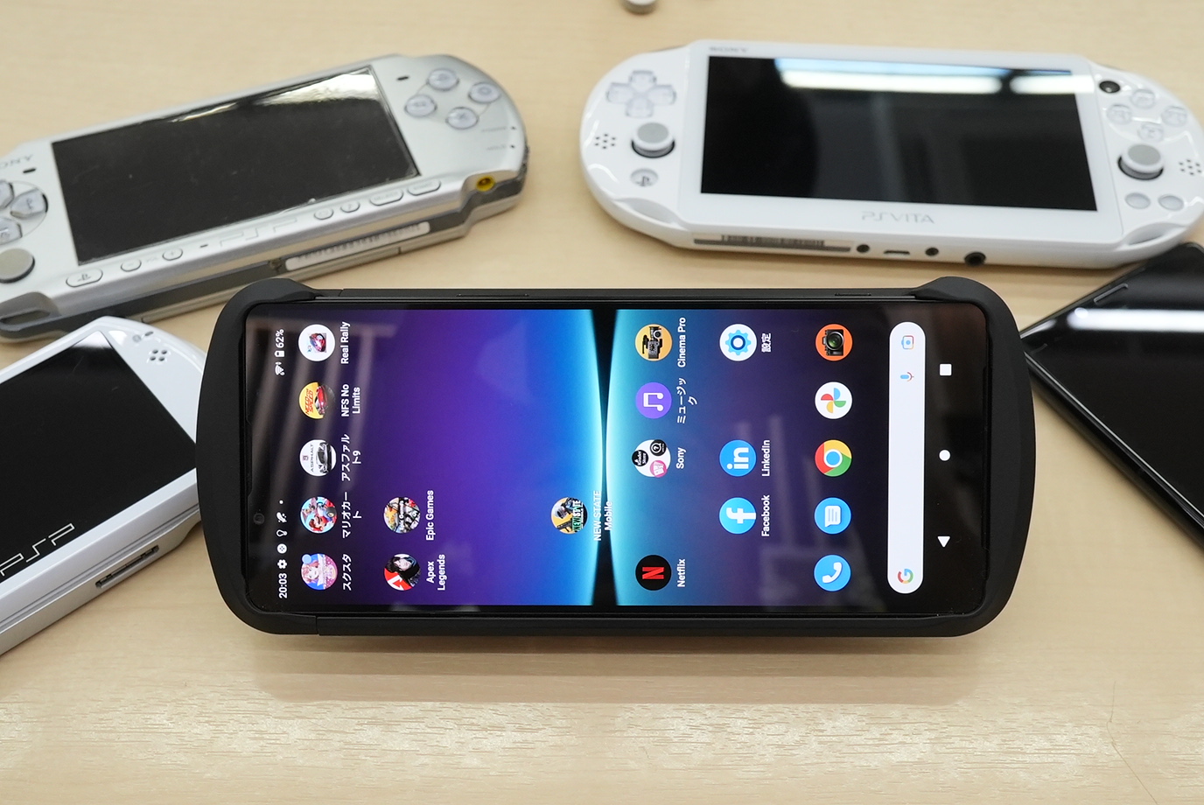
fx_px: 1506
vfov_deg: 29.9
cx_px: 602
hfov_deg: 43.6
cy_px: 402
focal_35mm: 45
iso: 3200
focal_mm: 30
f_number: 8
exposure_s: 1/50
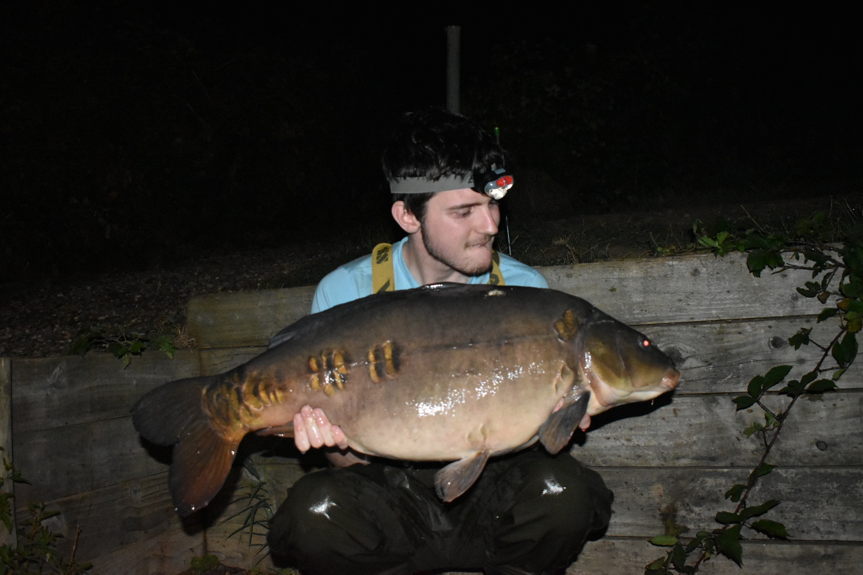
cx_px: 432
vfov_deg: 36.9
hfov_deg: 53.1
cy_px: 288
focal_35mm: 36
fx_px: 863
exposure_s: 1/60
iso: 5600
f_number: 4
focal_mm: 24
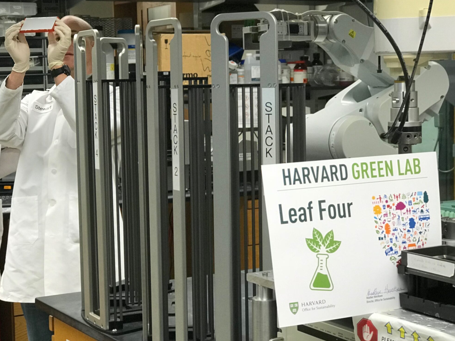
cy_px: 145
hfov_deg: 26.3
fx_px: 973
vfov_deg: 19.9
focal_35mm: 74
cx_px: 182
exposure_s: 1/60
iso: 125
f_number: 2.8
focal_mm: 6.6
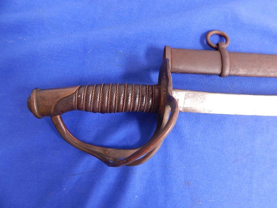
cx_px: 138
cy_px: 104
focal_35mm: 22
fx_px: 176
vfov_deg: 61.1
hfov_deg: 76.4
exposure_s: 1/8
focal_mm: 4
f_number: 3
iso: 500
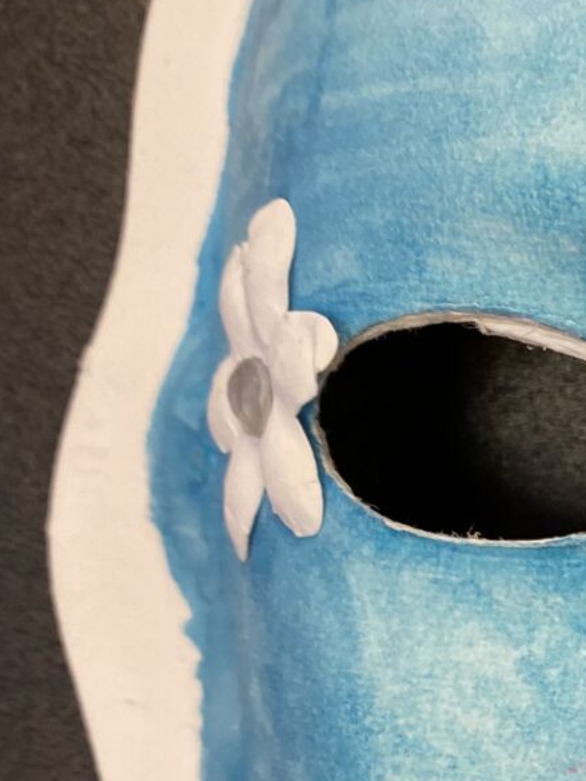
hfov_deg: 14.6
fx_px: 2053
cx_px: 988
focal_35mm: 91
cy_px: 666
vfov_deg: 21.2
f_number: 1.8
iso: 64
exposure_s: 1/60
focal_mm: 4.25
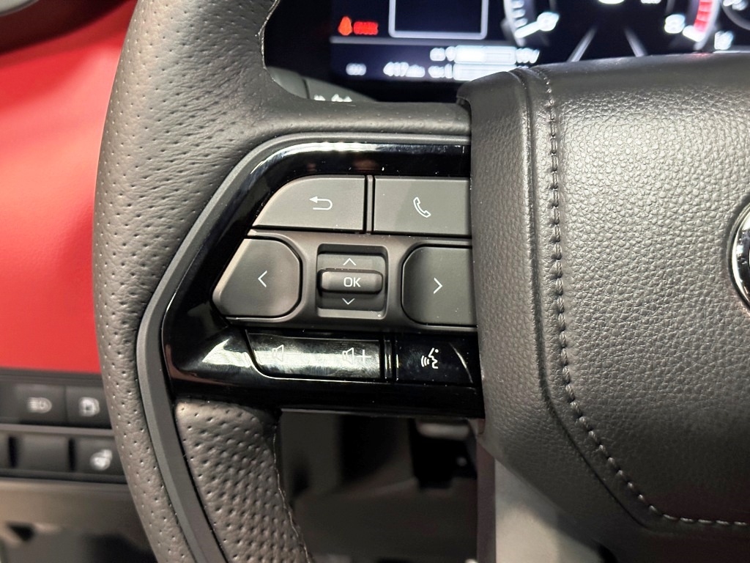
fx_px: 1040
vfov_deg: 30.3
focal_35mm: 48
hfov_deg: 39.7
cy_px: 282
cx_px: 375
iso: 640
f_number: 1.78
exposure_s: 1/24
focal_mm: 6.86
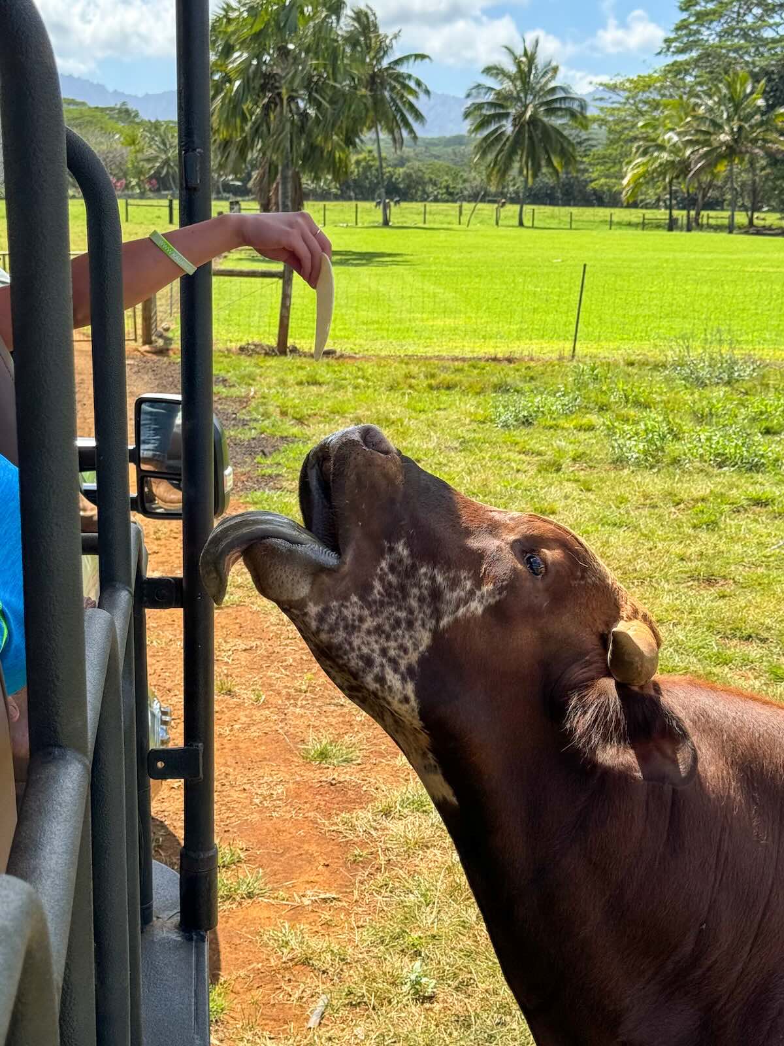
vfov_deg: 39.7
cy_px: 523
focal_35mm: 48
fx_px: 1450
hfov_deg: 30.3
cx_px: 392
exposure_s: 1/1900
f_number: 1.8
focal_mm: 6.76
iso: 64
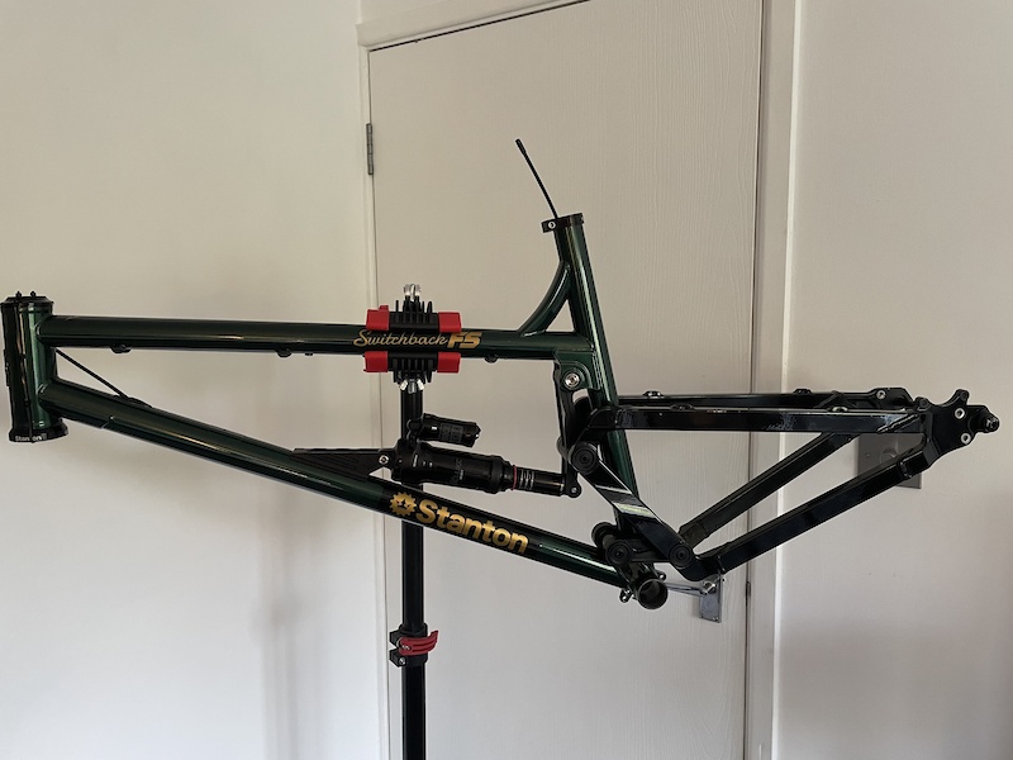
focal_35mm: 26
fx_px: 761
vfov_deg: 53.1
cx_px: 506
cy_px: 380
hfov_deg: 67.3
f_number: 1.6
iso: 160
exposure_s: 1/60
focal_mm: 4.2
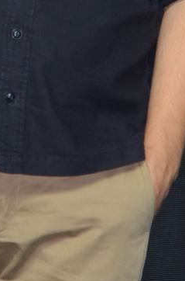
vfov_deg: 5.0
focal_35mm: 412
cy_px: -91
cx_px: 24
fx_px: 3197
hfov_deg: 3.3
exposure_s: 1/125
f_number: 5.6
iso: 400
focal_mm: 92
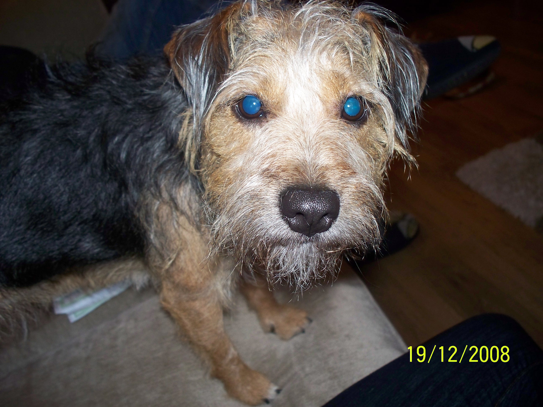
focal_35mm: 36
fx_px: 565
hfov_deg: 51.4
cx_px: 272
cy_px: 204
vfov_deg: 39.7
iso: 200
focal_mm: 7.54
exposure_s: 1/30
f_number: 2.8
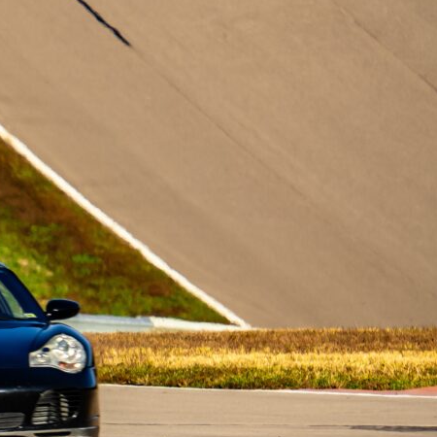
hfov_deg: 0.8
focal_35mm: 2321
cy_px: 280
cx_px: -492
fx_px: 33150
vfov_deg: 0.8
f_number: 11
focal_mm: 600
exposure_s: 1/200
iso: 400
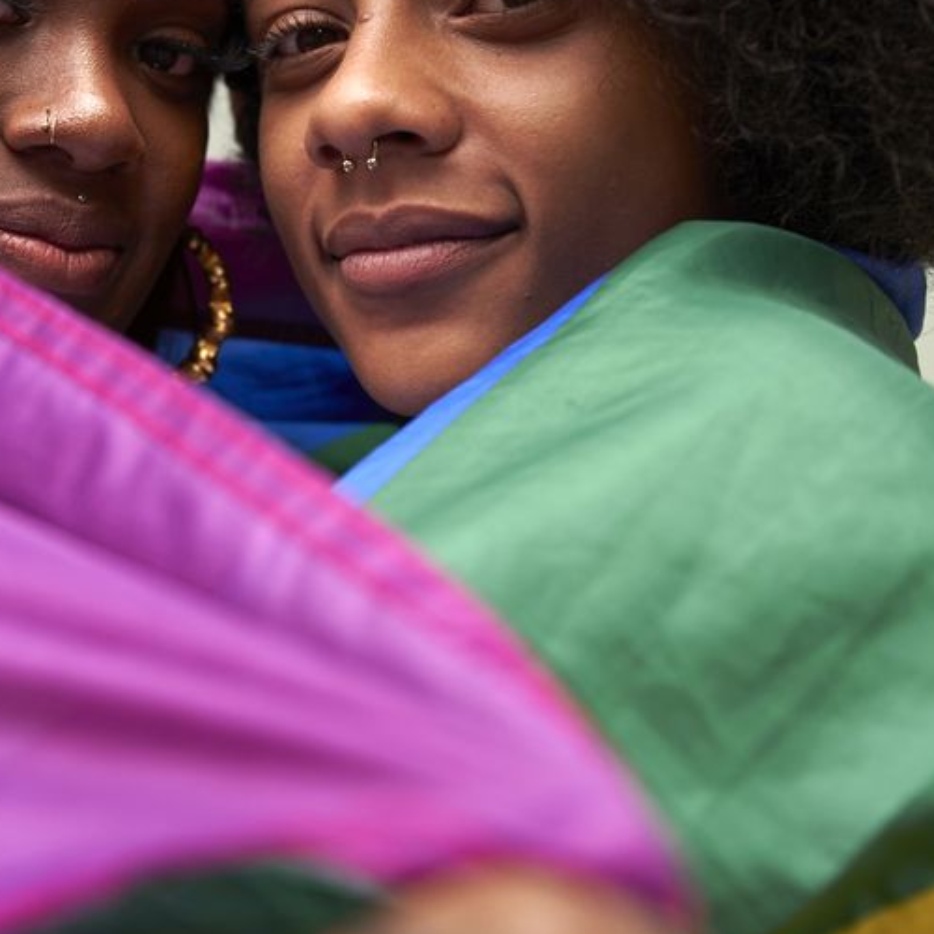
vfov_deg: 31.4
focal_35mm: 54
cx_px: 211
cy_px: 311
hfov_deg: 31.0
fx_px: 1648
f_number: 4
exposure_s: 1/160
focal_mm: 31
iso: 160
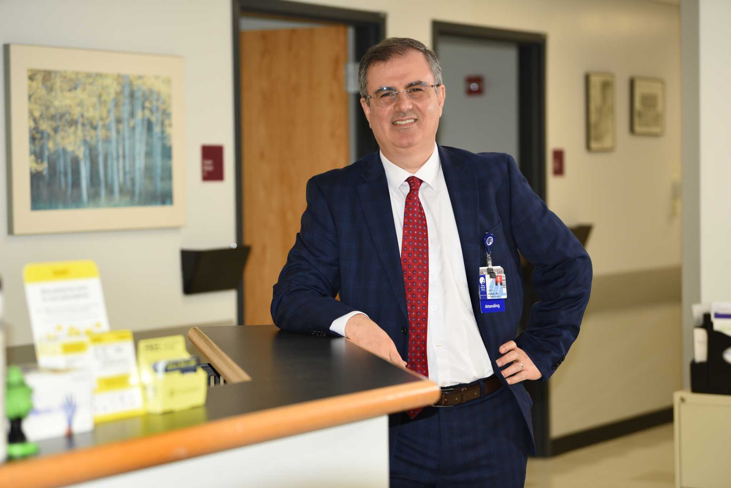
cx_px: 366
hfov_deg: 23.6
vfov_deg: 15.9
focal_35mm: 86
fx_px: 1747
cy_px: 244
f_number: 2.8
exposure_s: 1/200
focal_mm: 86
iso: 400
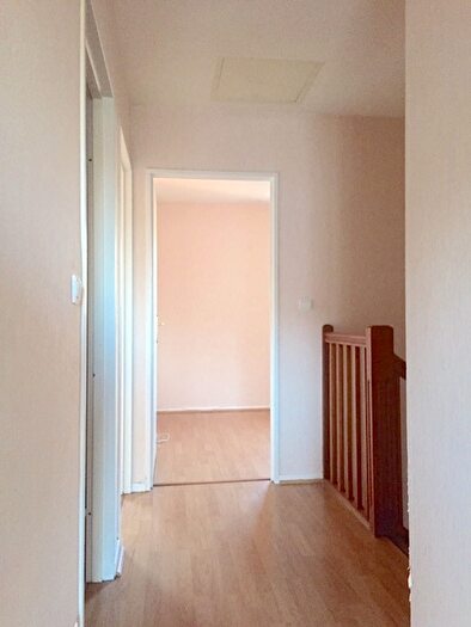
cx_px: 236
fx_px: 526
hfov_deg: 48.2
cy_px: 314
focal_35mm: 29
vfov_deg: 61.6
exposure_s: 1/20
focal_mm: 4.15
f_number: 2.2
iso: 250
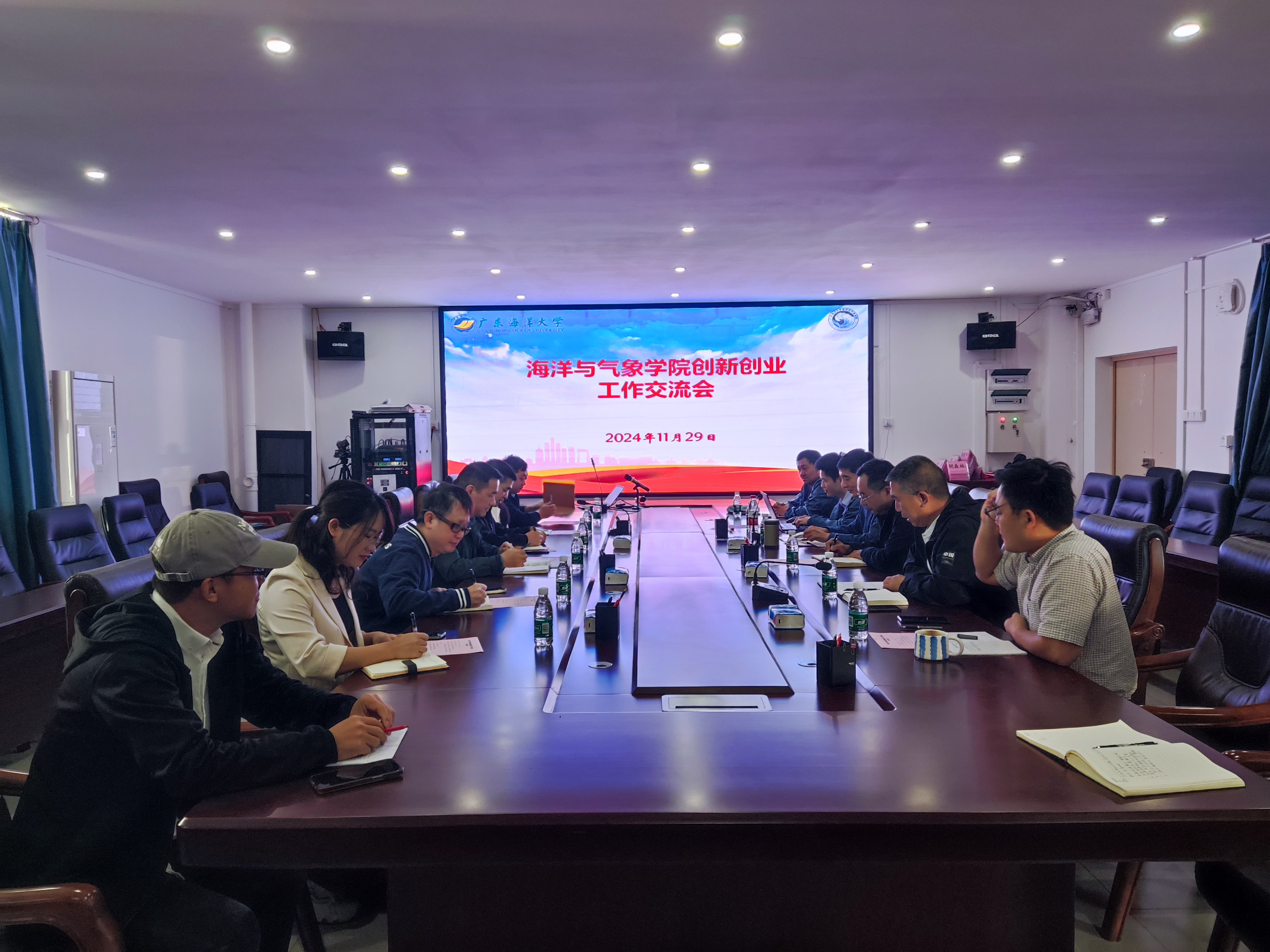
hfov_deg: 69.4
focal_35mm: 25
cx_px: 635
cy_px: 476
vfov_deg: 54.9
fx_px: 917
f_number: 1.79
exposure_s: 1/50
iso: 434
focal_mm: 4.71
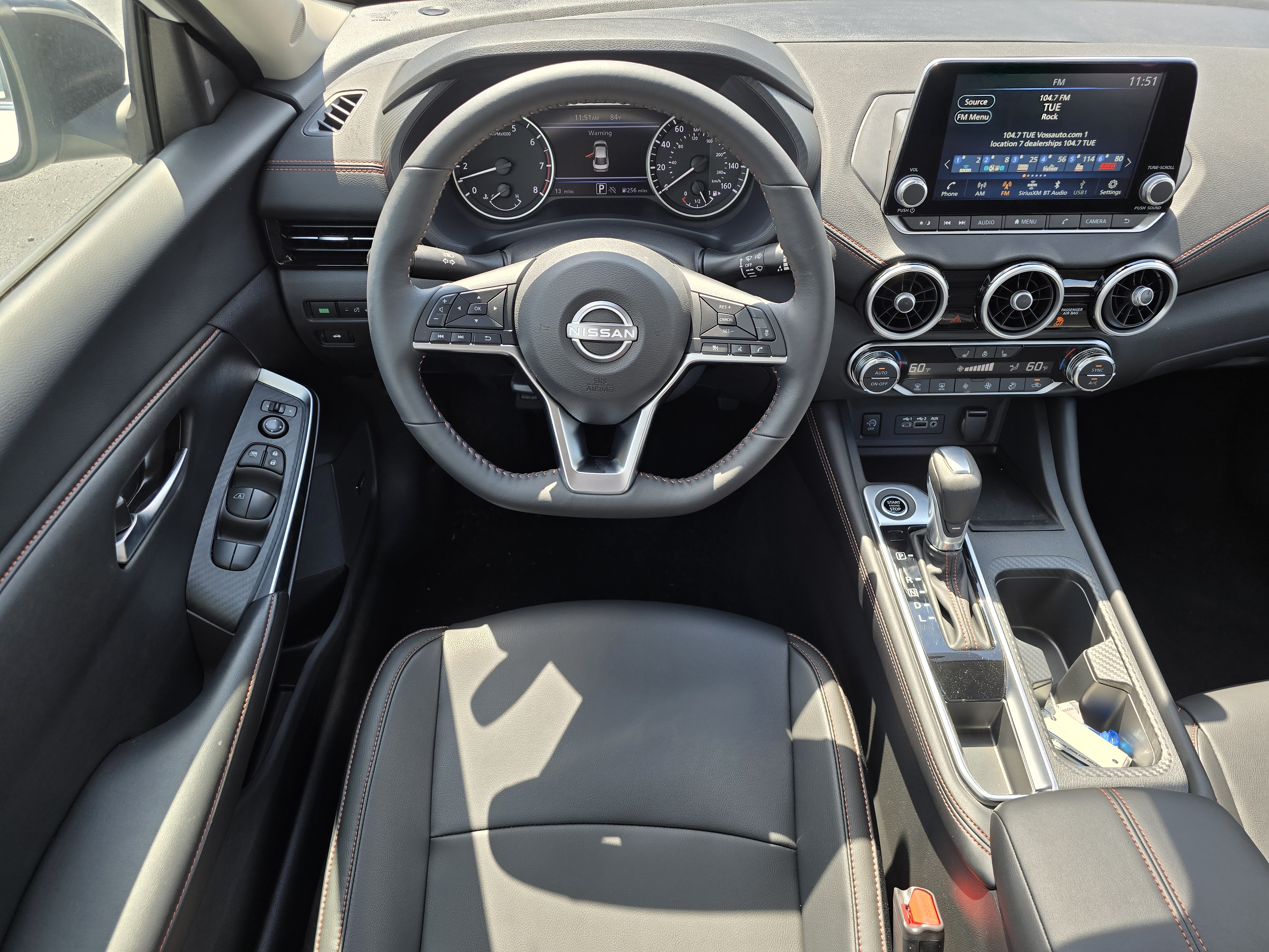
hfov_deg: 73.9
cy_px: 476
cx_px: 634
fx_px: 843
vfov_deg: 58.9
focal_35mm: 23
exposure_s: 1/180
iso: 25
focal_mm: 6.3
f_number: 1.7
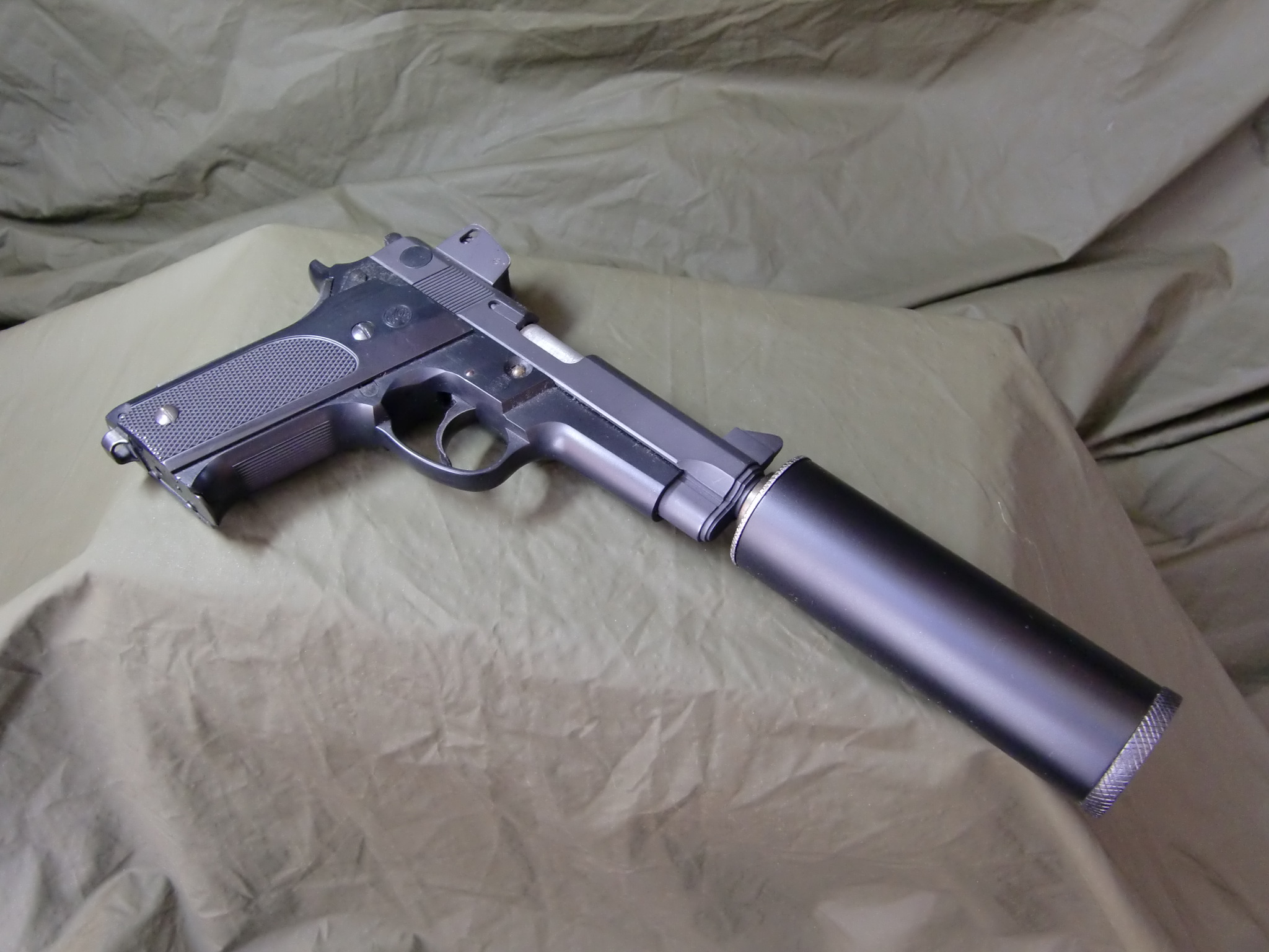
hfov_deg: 55.4
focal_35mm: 33
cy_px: 476
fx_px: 1210
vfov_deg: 42.9
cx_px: 634
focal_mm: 5.8
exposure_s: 1/50
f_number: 2.7
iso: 400
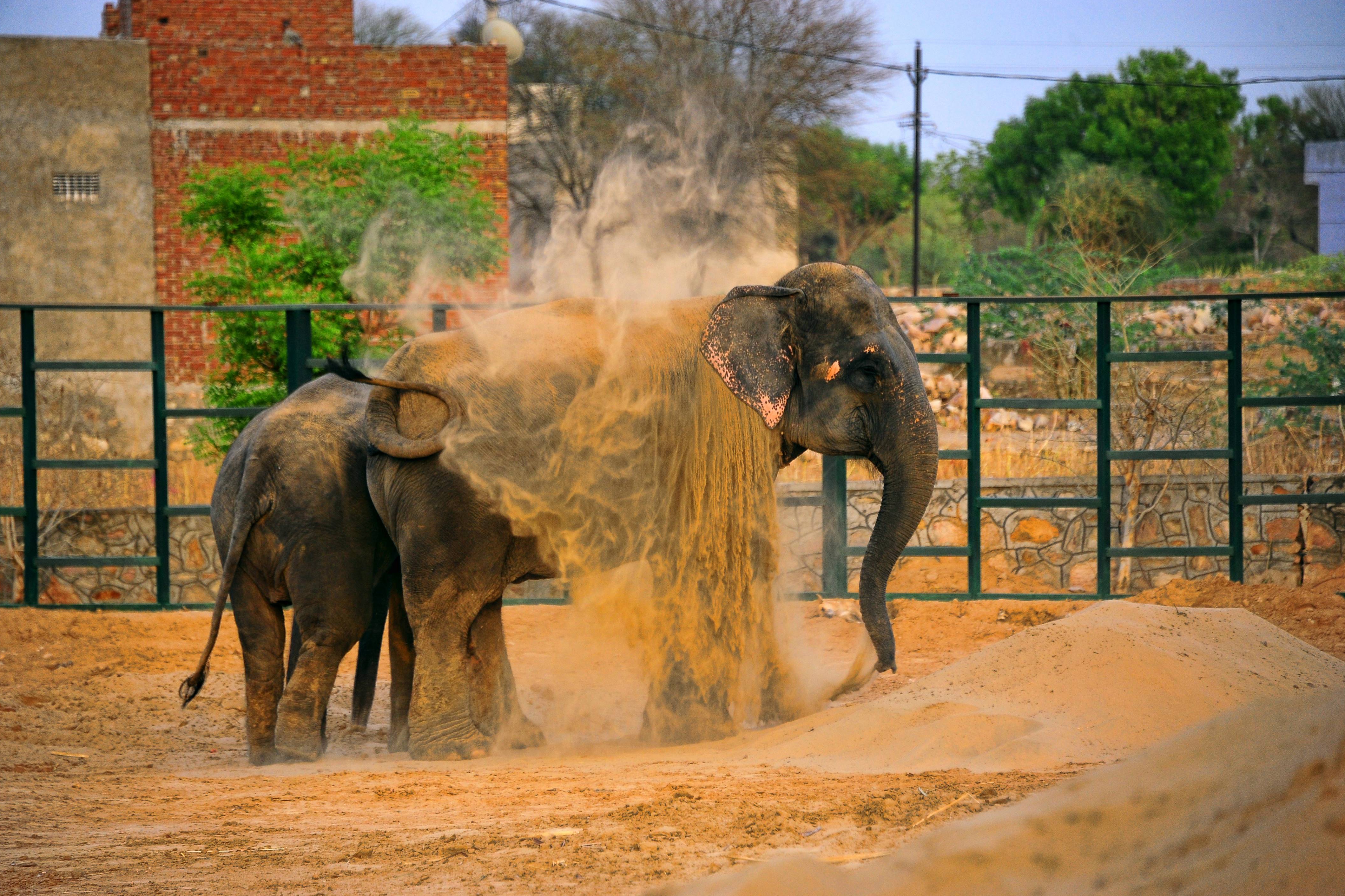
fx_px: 11245
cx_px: 671
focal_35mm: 301
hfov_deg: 6.8
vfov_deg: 4.6
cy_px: 448
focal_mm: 300
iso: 800
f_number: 5.6
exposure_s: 1/400
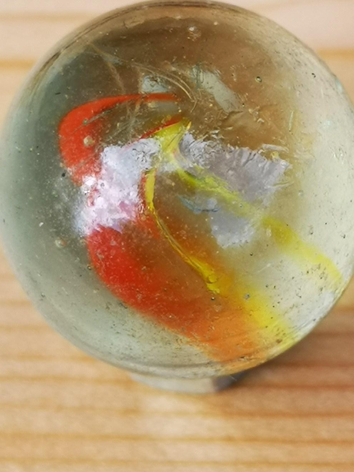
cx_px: 177
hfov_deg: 10.5
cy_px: 236
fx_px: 1923
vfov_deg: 14.0
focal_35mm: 141
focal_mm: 5.58
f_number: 1.8
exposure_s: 1/254
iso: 50
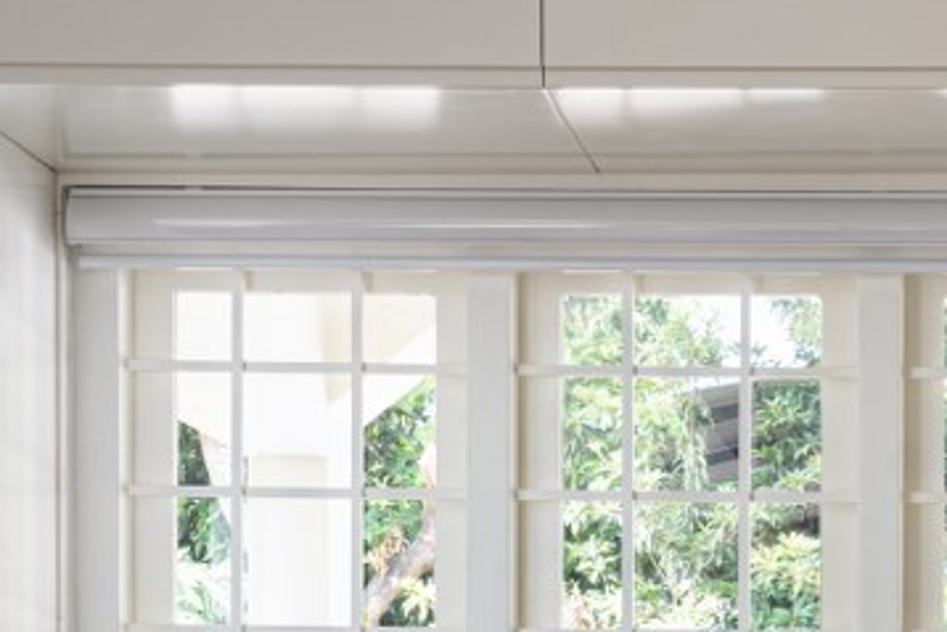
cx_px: 1119
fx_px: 3579
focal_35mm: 136
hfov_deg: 14.6
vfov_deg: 9.8
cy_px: 984
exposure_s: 1/2
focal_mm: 38
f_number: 7.1
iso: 100
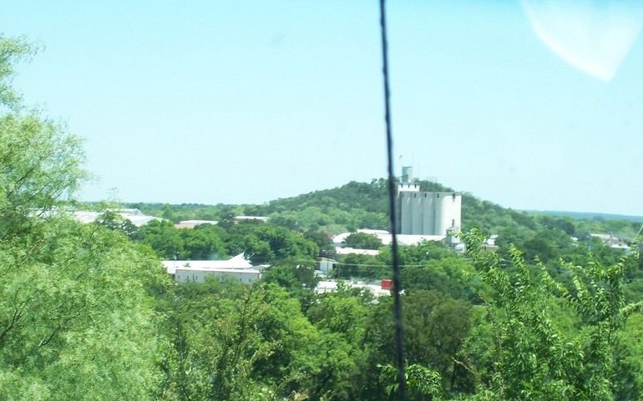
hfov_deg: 18.1
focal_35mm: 115
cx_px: 321
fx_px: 2015
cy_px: 205
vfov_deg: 11.4
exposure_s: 1/160
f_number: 4.8
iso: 80
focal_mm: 18.6
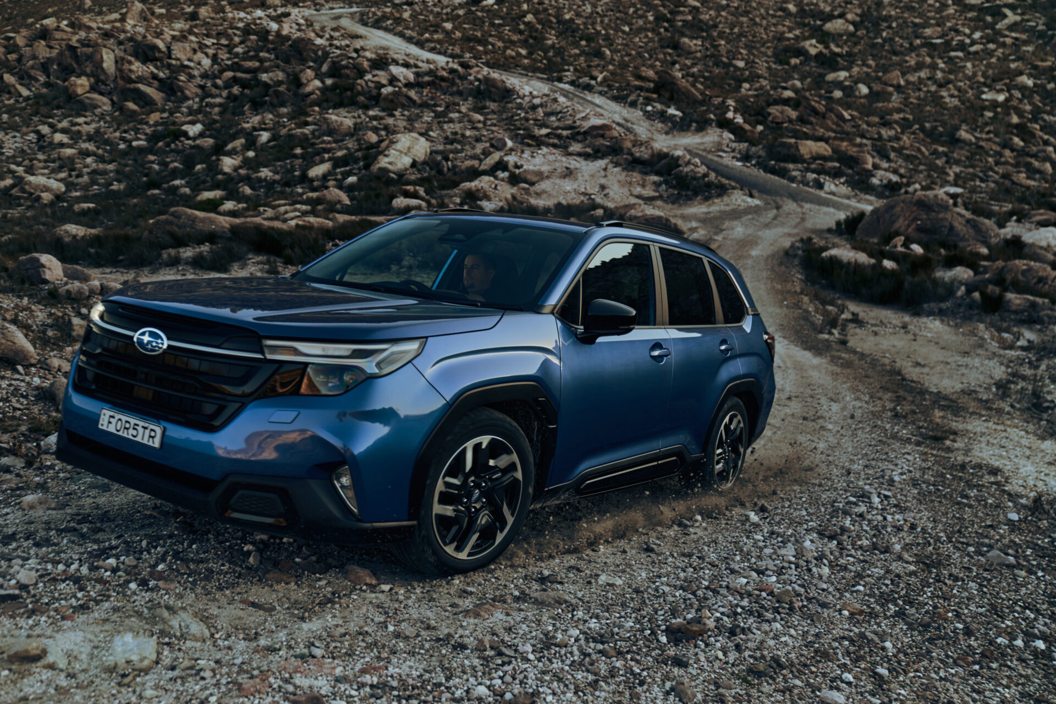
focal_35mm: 31
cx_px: 528
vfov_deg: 42.3
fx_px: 909
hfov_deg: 60.3
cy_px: 352
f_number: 2.8
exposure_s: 1/1000
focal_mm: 31
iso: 640
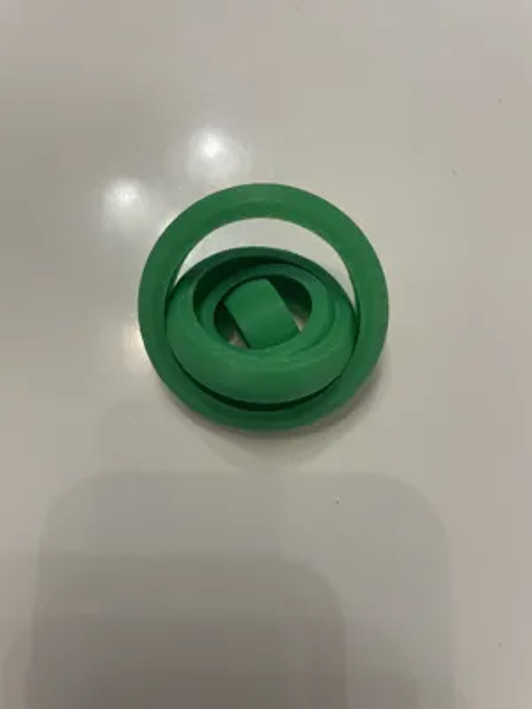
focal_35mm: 26
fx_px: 533
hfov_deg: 53.1
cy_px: 354
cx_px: 266
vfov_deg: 67.3
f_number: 1.6
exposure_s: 1/50
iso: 125
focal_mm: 4.2
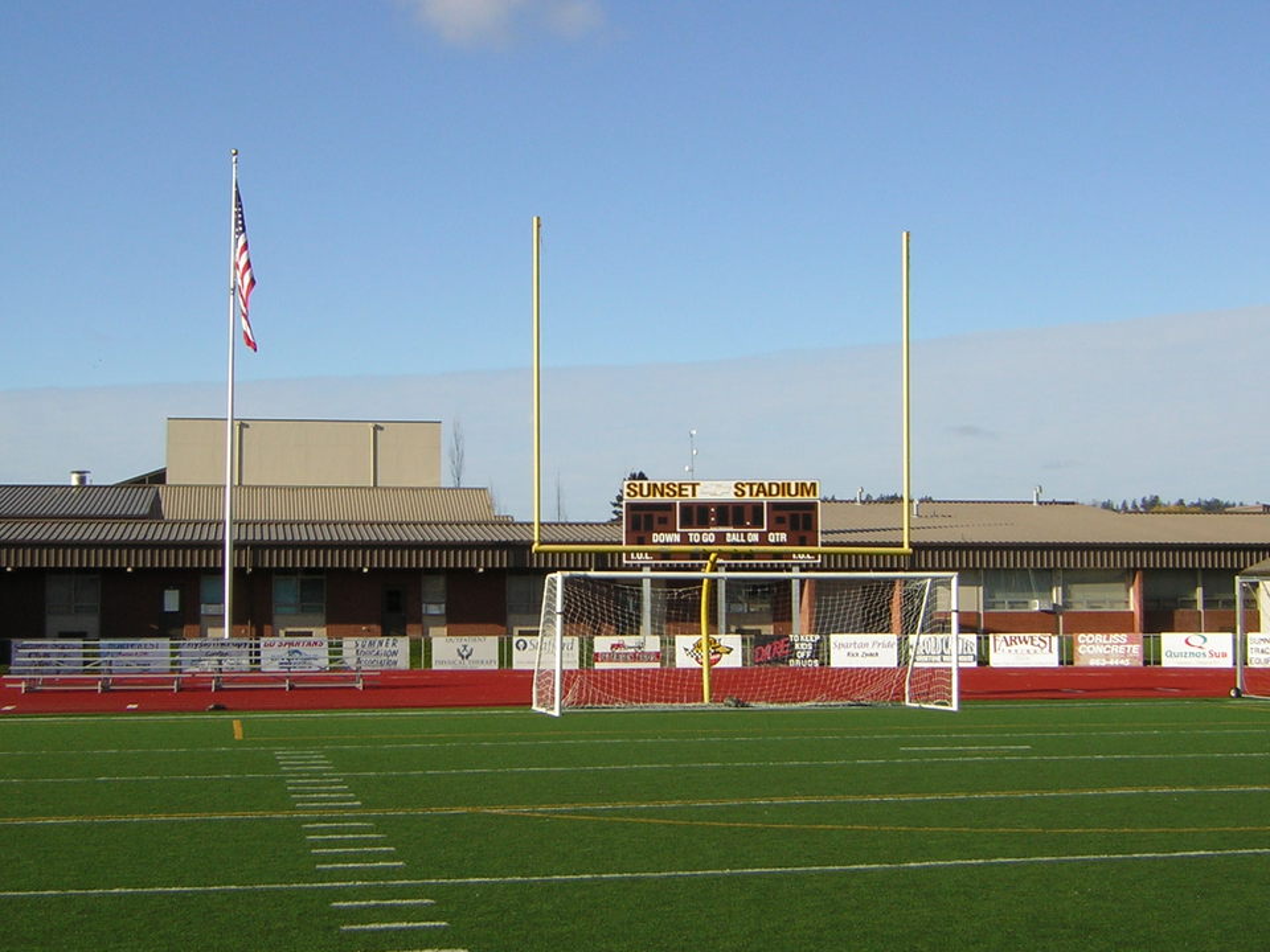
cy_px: 476
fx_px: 1871
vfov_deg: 28.6
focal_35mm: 51
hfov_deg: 37.5
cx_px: 635
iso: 50
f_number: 6.2
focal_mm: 6.6
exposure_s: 1/258
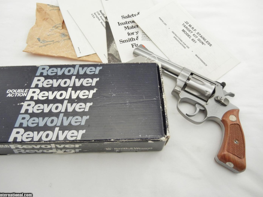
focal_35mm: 32
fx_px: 243
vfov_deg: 44.2
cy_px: 96
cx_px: 126
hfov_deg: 56.8
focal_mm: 5.4
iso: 160
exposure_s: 1/56.7
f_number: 3.5
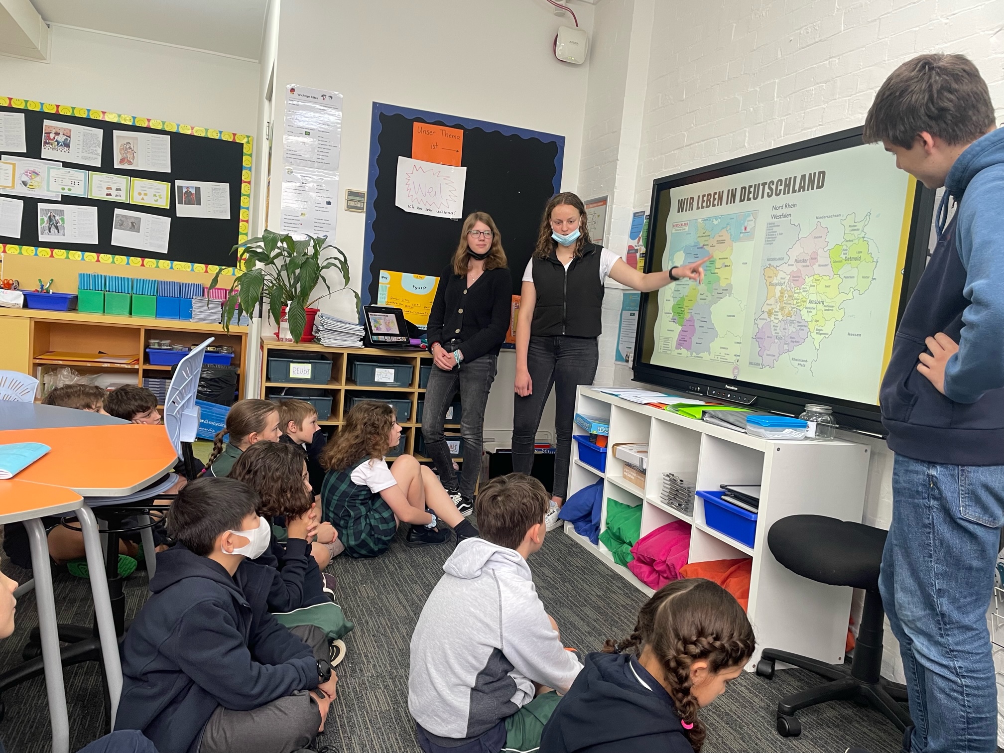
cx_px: 502
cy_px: 376
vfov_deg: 53.1
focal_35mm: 26
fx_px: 754
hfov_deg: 67.3
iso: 100
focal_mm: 4.2
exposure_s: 1/50
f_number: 1.6
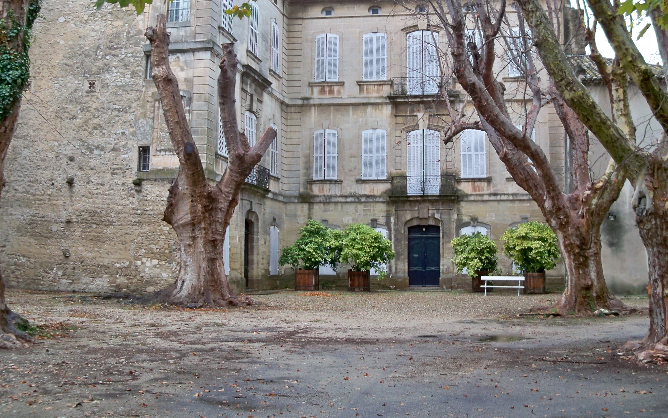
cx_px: 360
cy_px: 143
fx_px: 801
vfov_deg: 29.0
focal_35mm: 44
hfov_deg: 45.2
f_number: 3.5
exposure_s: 1/40
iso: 80
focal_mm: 6.2
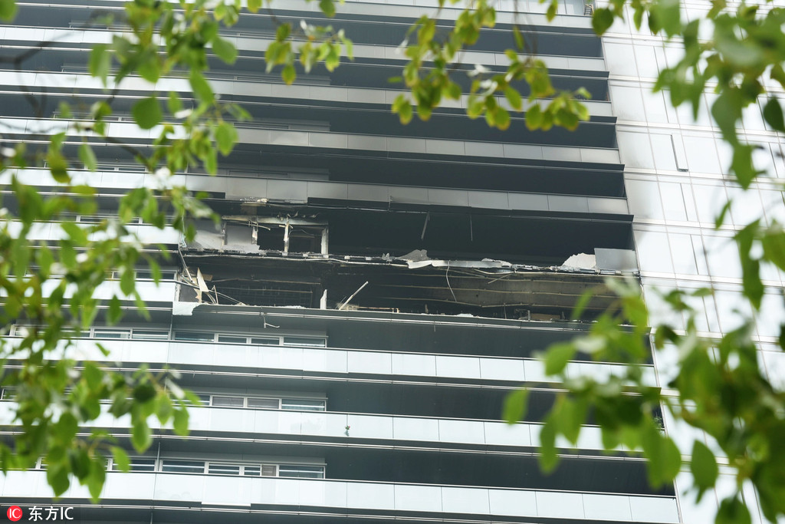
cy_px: 262
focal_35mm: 95
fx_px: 2072
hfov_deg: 21.5
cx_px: 392
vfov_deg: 14.4
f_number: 9
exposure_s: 1/100
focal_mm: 95
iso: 200
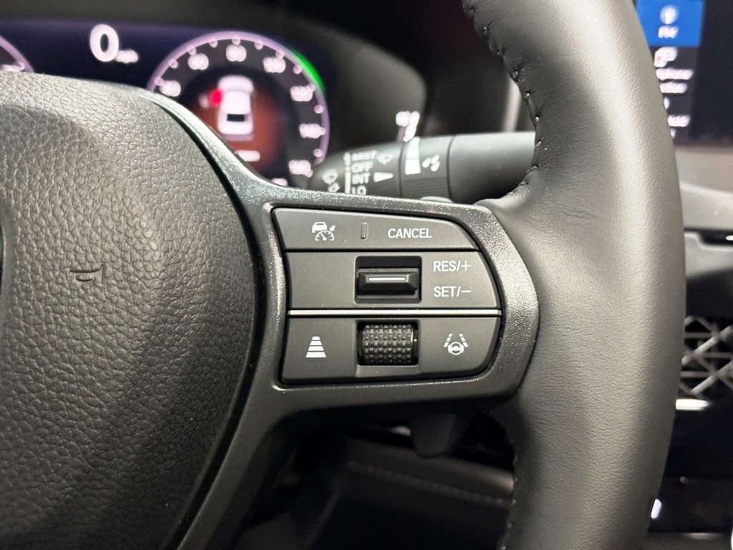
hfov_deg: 39.7
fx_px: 1016
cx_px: 366
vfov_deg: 30.3
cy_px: 275
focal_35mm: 48
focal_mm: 6.86
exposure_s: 1/24
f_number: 1.78
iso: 640
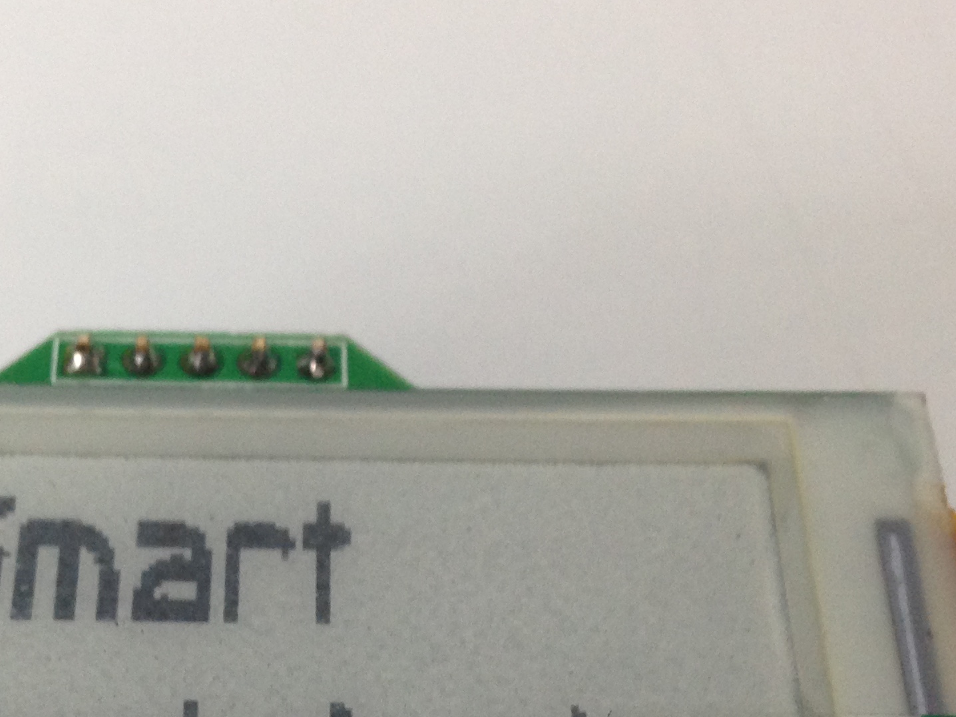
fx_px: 2071
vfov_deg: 19.3
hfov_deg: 25.8
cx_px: 309
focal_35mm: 75
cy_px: 658
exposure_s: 1/20
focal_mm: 4.12
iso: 100
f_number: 2.4
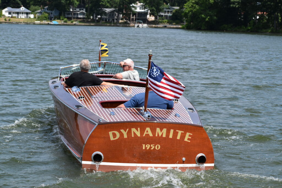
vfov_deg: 13.0
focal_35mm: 105
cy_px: 94
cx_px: 141
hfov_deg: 19.5
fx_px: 823
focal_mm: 70
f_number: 7.1
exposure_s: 1/800
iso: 200
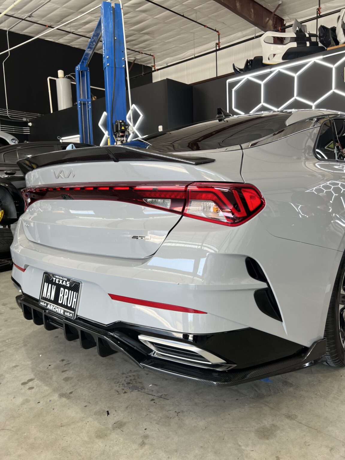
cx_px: 172
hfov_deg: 53.1
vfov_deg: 67.3
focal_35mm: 26
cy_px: 230
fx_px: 346
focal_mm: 5.7
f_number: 1.5
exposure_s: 1/120
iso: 32
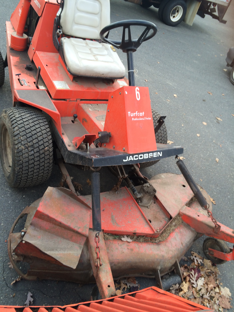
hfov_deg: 46.8
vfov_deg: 60.0
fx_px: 270
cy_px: 156
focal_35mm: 30
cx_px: 117
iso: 32
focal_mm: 4.12
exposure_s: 1/205
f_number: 2.2
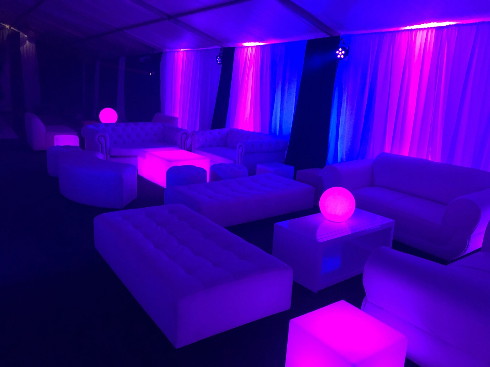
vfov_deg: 49.7
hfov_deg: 63.4
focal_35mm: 28
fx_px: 396
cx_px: 245
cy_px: 184
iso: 100
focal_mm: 3.99
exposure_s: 1/7
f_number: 1.8
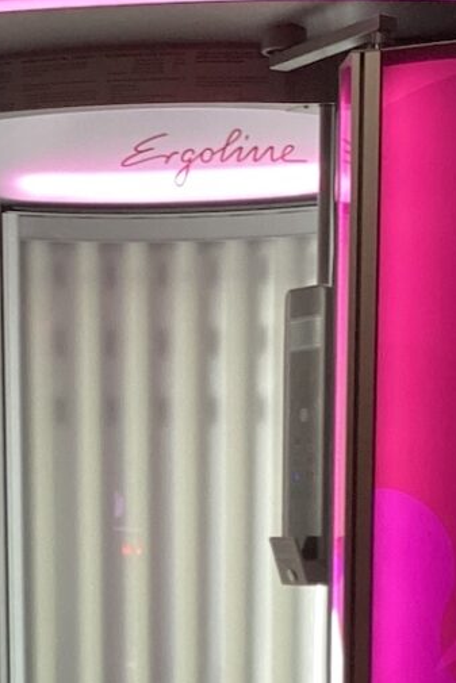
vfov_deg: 19.5
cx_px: 139
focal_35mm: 98
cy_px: 840
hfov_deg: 13.9
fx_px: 1861
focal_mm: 3.3
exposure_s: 1/120
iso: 80
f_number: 2.4
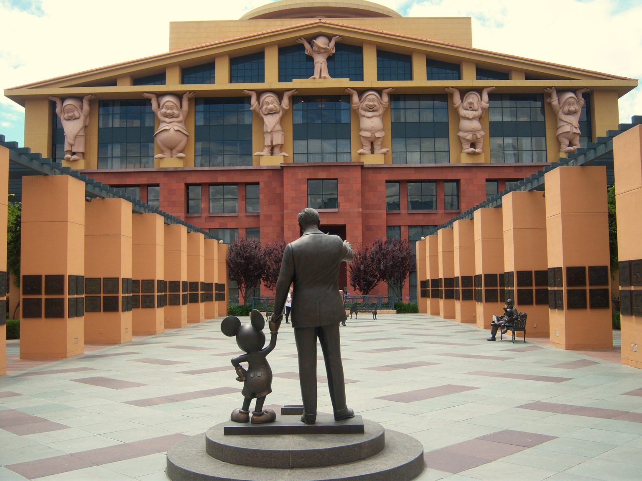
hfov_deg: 51.4
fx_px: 668
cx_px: 321
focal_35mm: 36
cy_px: 240
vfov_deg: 39.7
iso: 80
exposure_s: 1/400
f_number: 2.8
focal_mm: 7.5
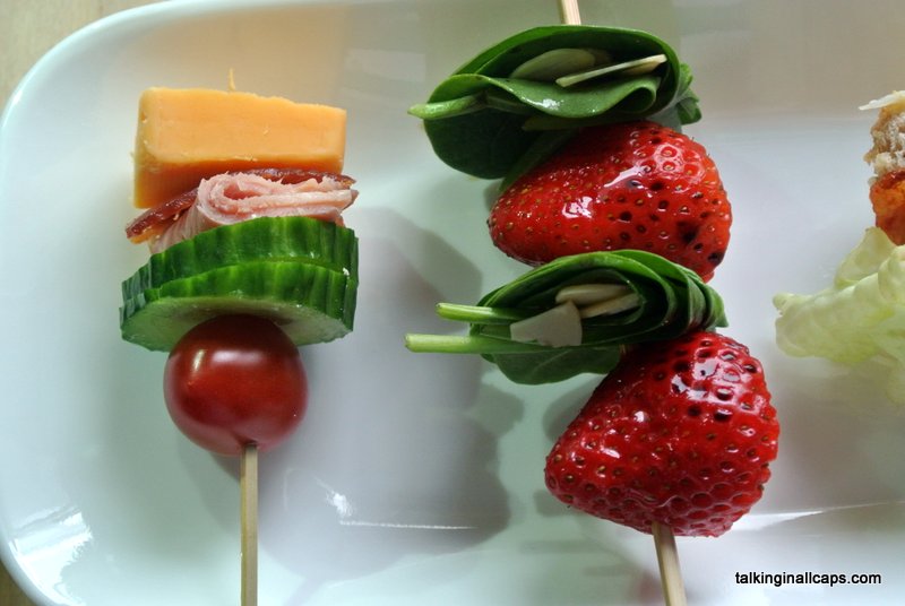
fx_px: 2039
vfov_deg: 16.9
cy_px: 303
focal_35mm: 81
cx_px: 452
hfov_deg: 25.0
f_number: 5.6
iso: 400
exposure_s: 1/60
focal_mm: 30
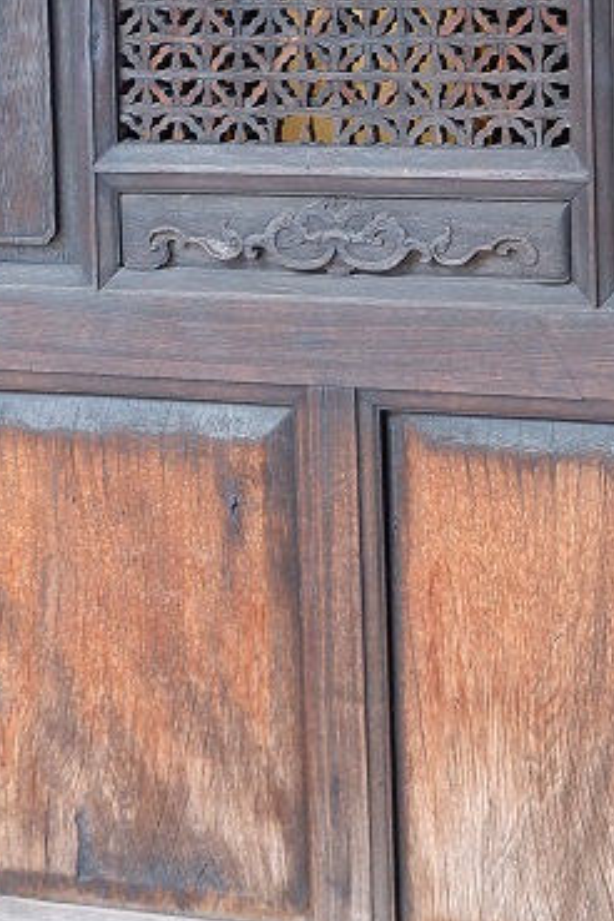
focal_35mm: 100
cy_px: -167
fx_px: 2558
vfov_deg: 19.3
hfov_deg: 13.5
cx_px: 582
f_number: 3.6
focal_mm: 16.1
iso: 200
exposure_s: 1/42
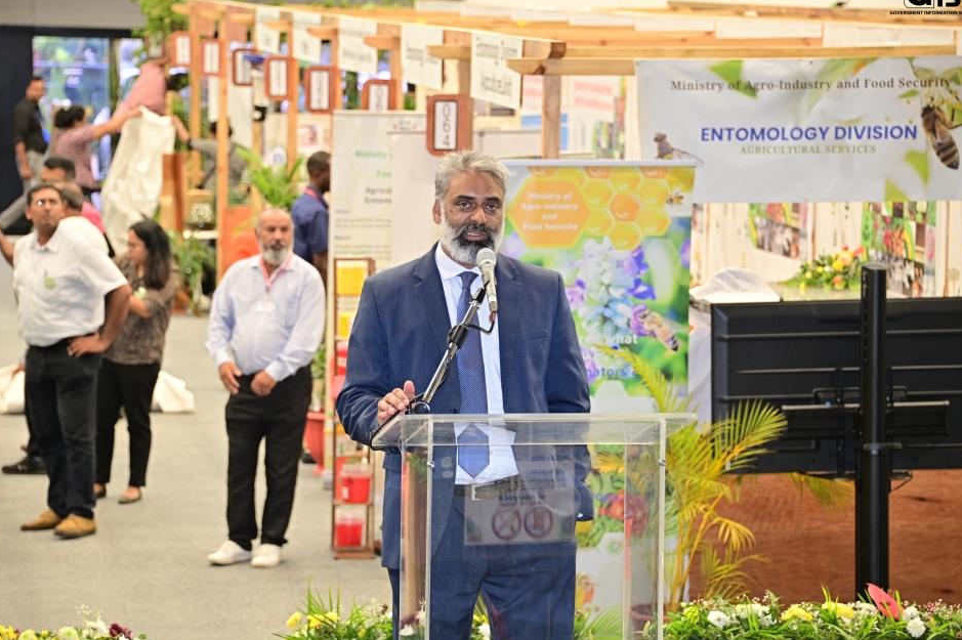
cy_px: 297
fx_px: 3552
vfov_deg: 10.3
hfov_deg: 15.4
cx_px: 476
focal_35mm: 133
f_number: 5.6
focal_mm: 122
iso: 1000
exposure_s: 1/125
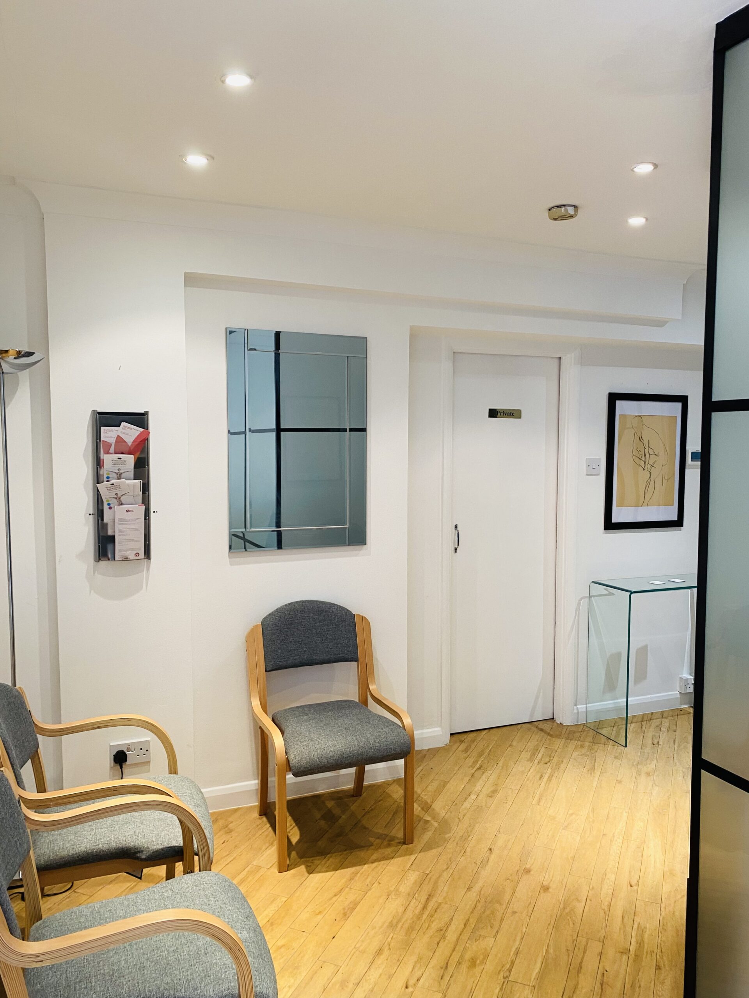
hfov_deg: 53.1
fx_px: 750
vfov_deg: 67.3
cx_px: 374
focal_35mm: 26
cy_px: 499
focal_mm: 4.25
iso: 100
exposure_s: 1/50
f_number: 1.8
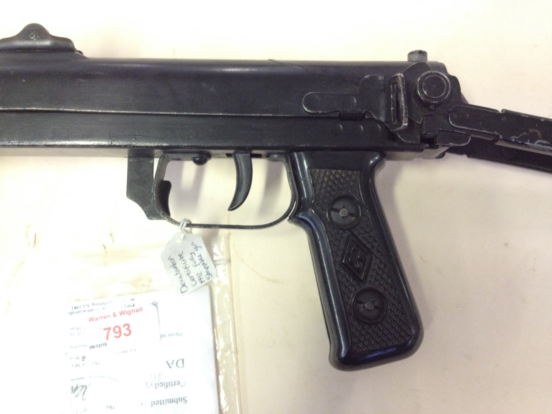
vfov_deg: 40.7
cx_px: 276
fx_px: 558
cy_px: 207
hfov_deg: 52.6
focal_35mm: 35
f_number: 2.4
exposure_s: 1/20
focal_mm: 4.28
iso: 320
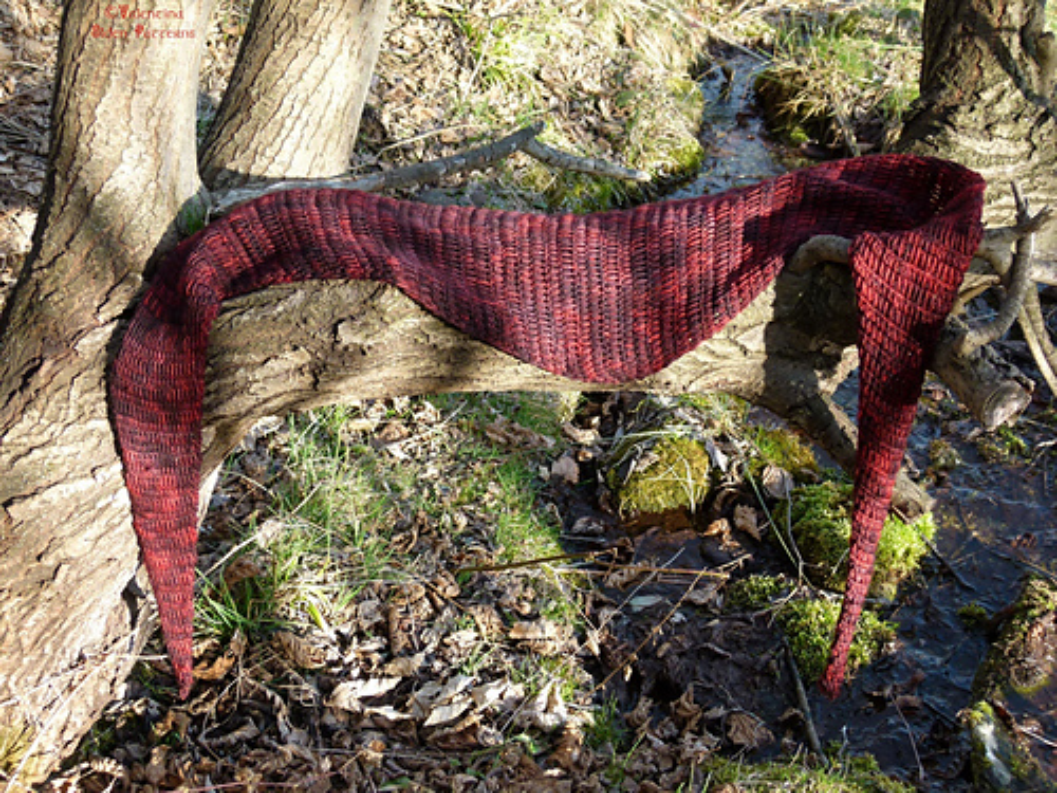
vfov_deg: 29.1
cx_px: 528
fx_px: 1527
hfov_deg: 38.2
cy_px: 396
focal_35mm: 50
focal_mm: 9
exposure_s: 1/100
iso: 100
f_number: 3.2
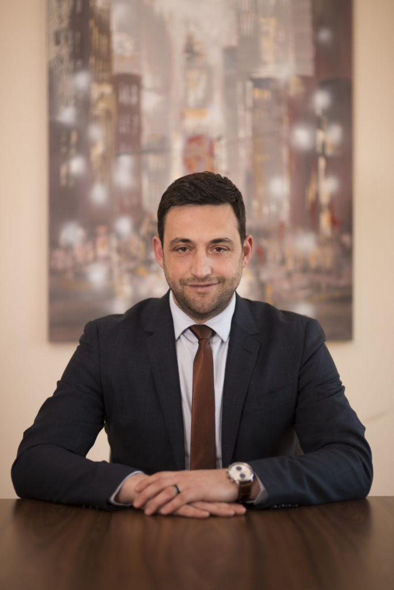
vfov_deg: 23.9
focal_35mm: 85
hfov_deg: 16.1
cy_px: 295
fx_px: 1393
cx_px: 197
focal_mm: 85
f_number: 1.4
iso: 250
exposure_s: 1/1250
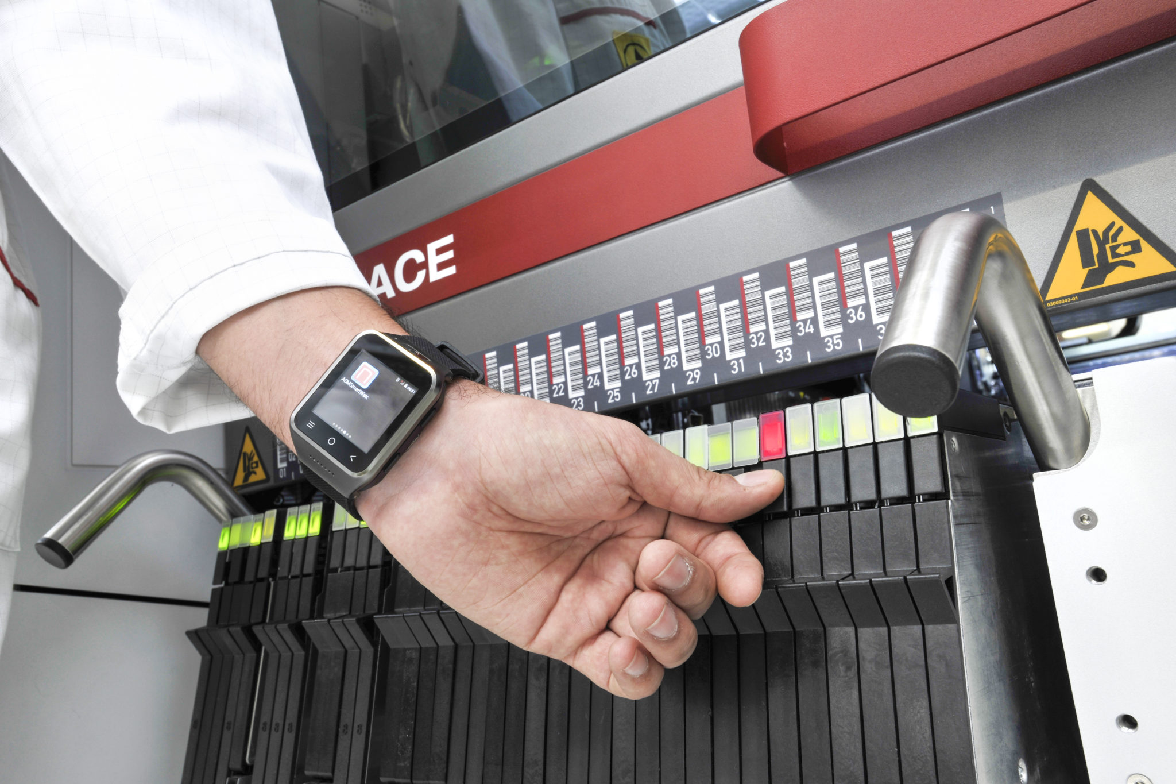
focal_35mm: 25
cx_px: 588
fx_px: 817
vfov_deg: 51.3
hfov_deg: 71.5
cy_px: 392
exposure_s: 1/1.25
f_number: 18
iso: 100
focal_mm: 25
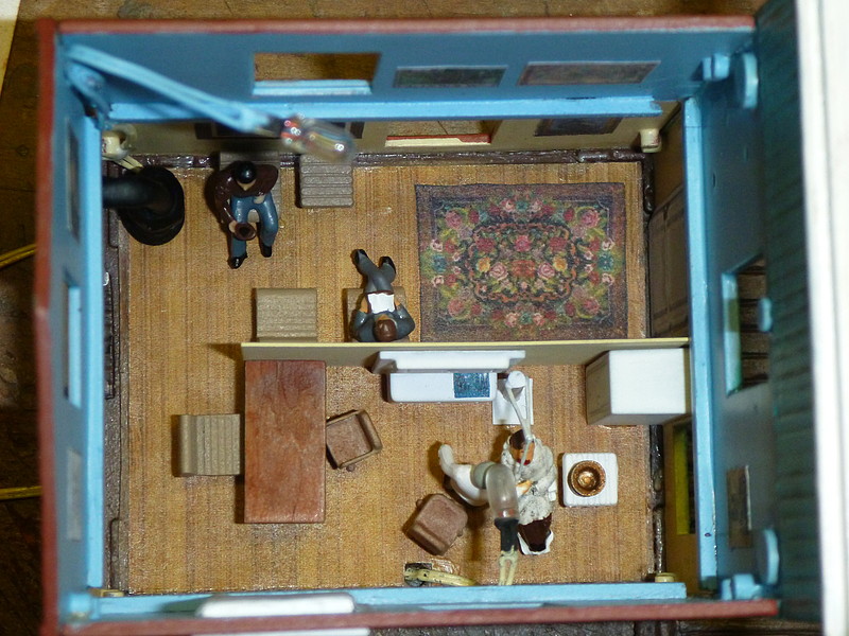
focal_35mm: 98
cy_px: 318
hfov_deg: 20.0
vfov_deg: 15.1
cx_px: 424
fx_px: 2404
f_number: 5.7
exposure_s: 1/60
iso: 400
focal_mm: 17.4
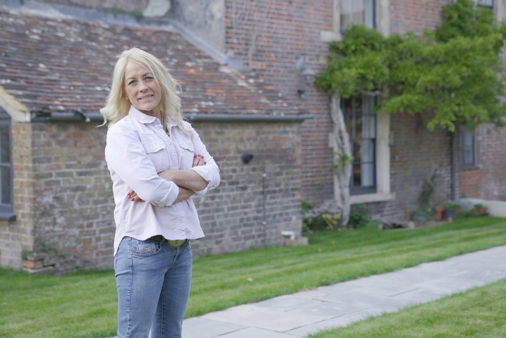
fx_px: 788
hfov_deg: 35.6
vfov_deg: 24.2
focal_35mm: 56
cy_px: 169
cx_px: 253
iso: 160
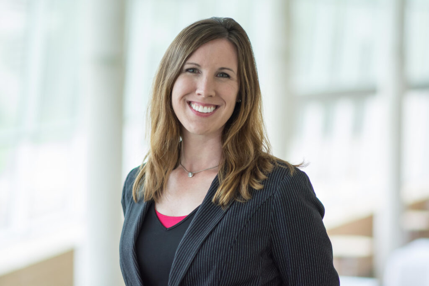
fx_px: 1519
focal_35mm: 128
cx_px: 214
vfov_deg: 10.8
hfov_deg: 16.1
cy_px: 143
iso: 1000
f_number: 1.8
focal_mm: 85
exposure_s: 1/800
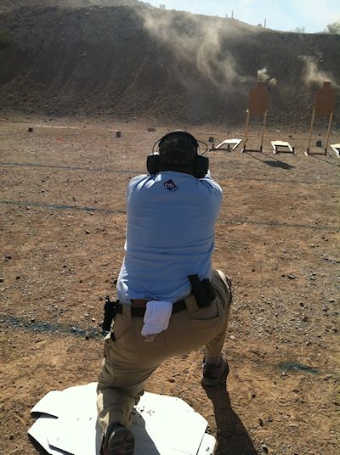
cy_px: 228
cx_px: 170
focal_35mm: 35
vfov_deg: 52.7
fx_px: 460
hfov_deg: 40.6
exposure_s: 1/1579
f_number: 2.8
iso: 80
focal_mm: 3.85
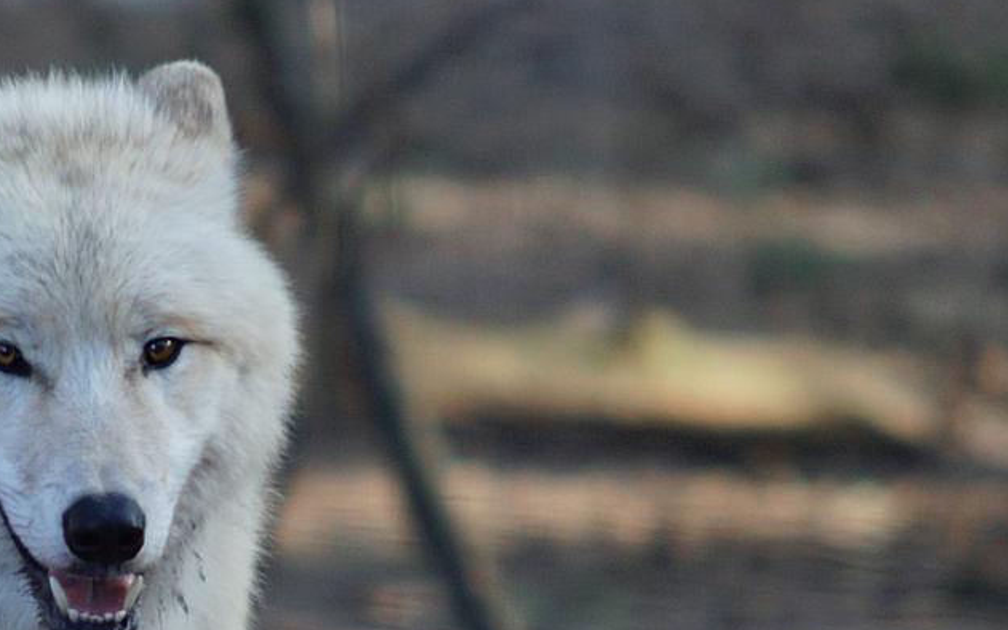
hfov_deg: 3.0
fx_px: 19417
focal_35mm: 707
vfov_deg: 1.9
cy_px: 667
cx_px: 185
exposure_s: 1/320
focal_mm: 180
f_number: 2.8
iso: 320
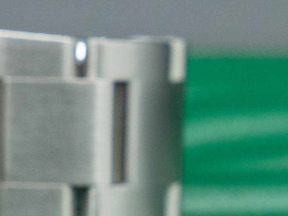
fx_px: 4493
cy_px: 122
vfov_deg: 2.8
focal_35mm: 540
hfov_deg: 3.6
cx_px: -409
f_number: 6.3
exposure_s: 1/500
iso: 2000
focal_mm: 70
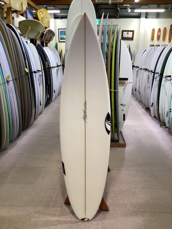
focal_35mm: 31
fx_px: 205
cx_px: 86
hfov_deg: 45.4
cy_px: 114
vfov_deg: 58.4
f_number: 2.4
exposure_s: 1/50
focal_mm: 3.3
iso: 80
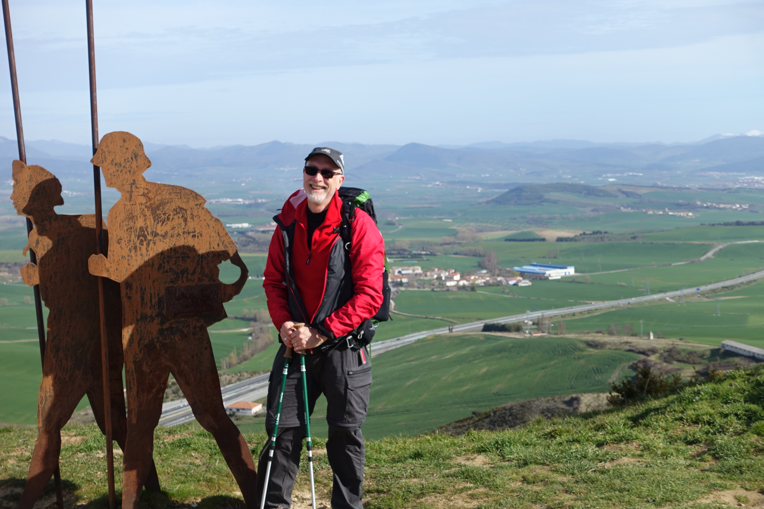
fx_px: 1252
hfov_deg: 33.9
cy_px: 254
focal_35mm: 59
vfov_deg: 23.0
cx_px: 382
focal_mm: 21.59
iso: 125
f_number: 5.6
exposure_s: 1/500
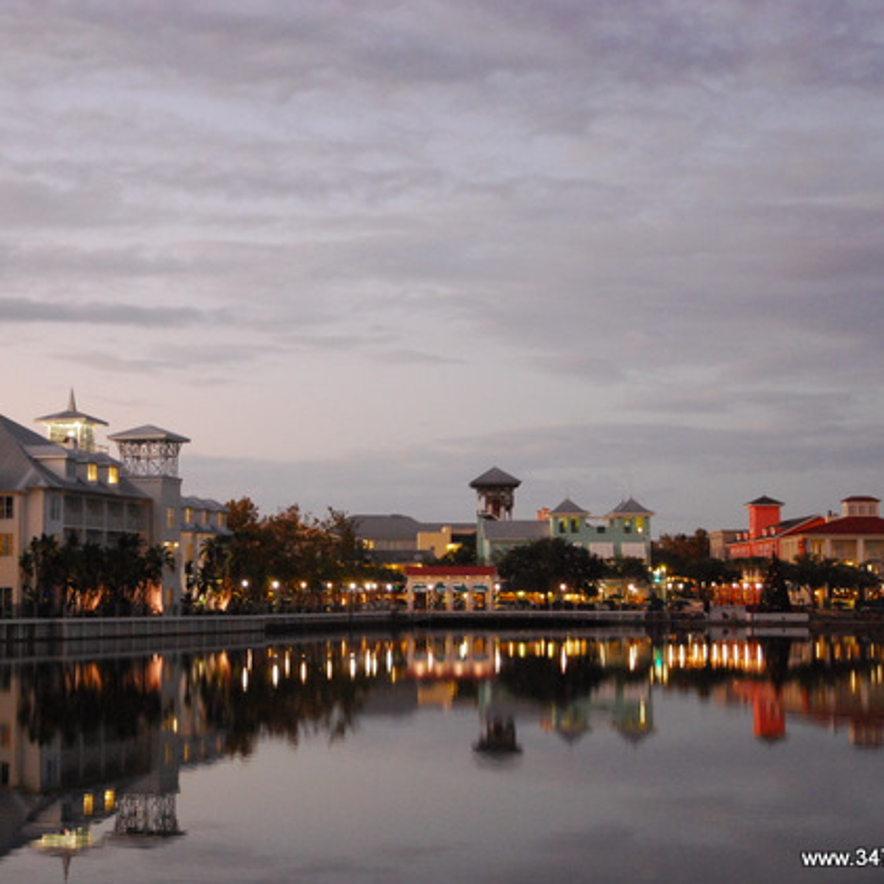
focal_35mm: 66
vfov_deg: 26.1
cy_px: 448
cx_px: 332
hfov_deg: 26.0
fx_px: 1907
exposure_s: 1/20
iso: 1600
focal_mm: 34
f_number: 4.8
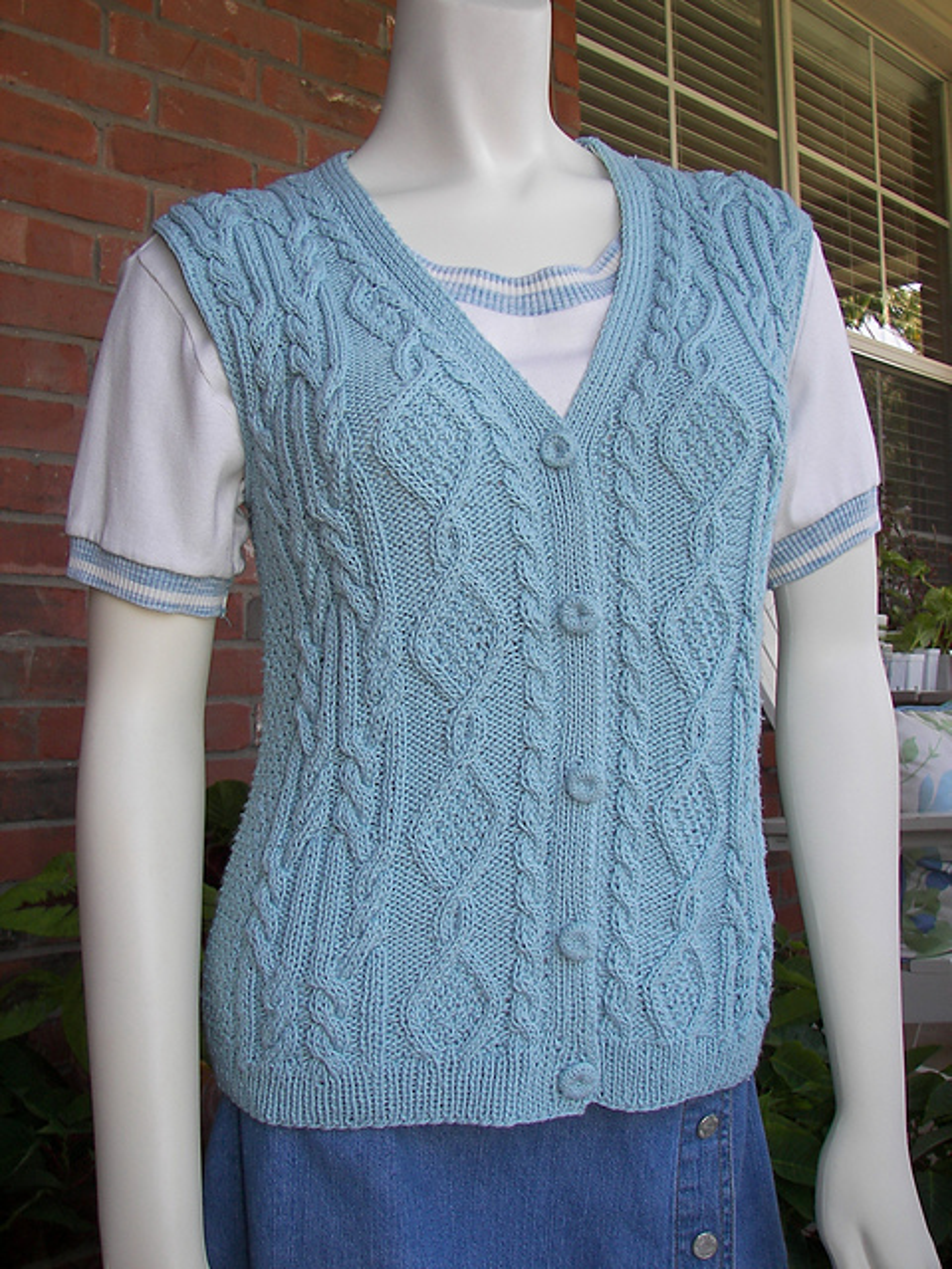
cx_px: 476
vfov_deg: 51.4
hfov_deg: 39.7
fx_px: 1320
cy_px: 634
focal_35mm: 36
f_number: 2.8
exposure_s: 1/125
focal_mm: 6
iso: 50
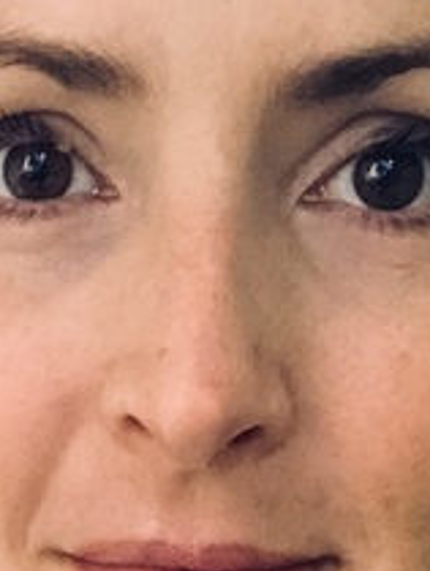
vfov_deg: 12.6
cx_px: 35
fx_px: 2347
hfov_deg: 10.4
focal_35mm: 142
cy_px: 1050
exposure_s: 1/30
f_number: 2.2
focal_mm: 2.87
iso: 400
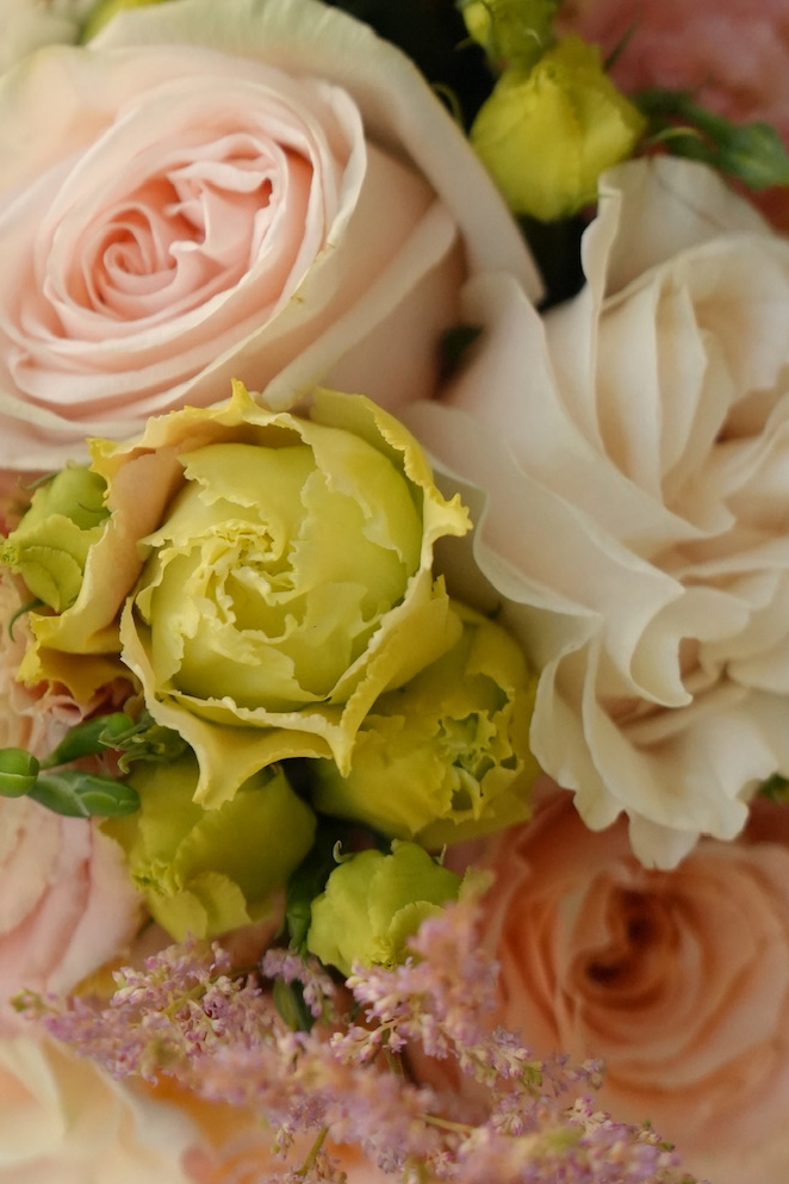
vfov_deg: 17.6
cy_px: 357
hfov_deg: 11.8
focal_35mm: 116
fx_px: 3813
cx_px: 240
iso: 3200
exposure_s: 1/8000
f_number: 2.8
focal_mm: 50
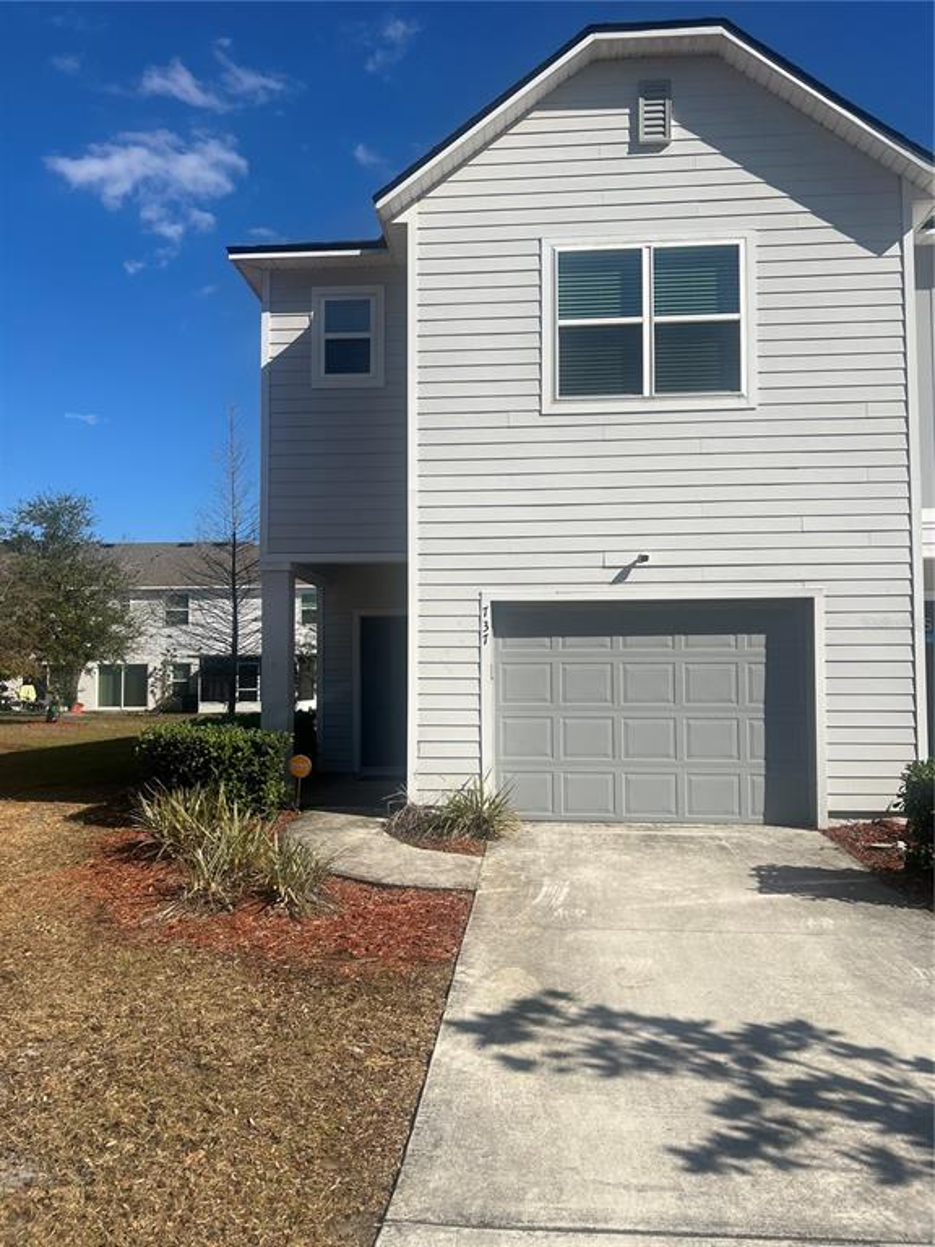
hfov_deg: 53.1
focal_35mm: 26
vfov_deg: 67.3
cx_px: 468
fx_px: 936
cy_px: 624
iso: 50
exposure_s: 1/6993
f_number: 1.5
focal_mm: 5.7
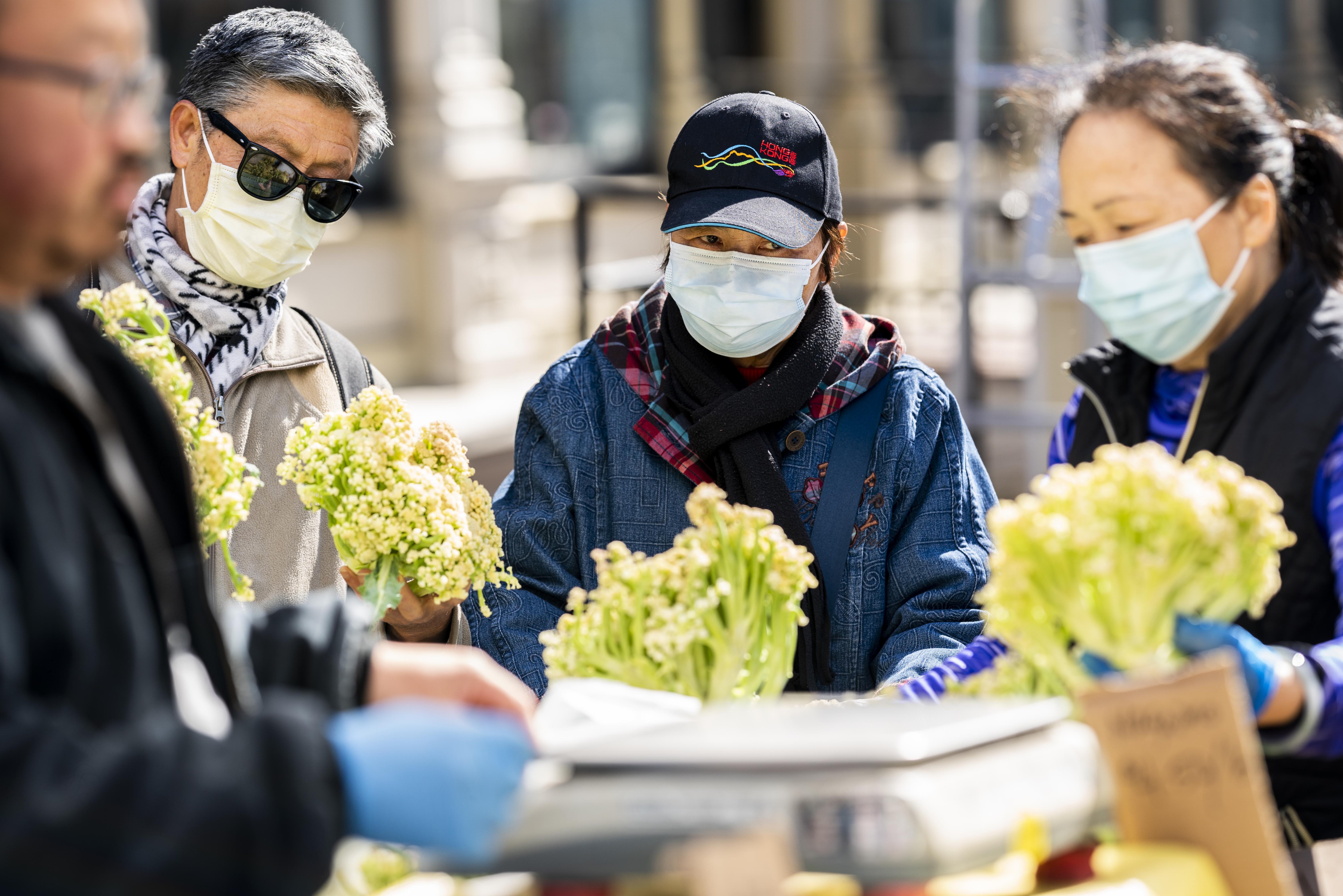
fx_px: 5036
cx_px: 672
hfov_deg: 15.2
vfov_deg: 10.2
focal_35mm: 135
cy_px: 448
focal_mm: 135
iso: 125
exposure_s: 1/500
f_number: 2.8
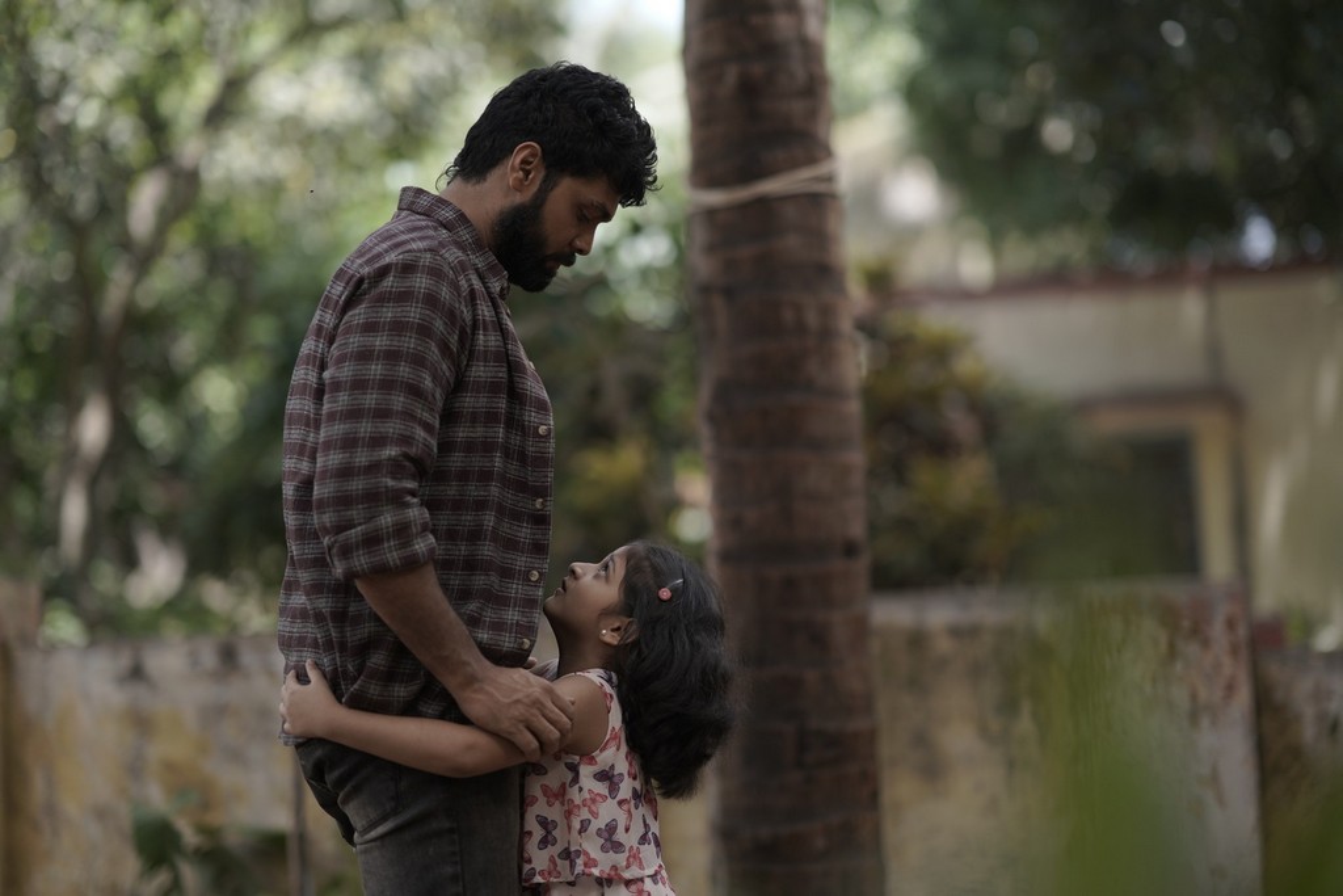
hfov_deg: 23.9
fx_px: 3171
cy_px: 448
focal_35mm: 85
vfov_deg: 16.1
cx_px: 672
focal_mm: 85
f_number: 1.4
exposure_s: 1/1000
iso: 100
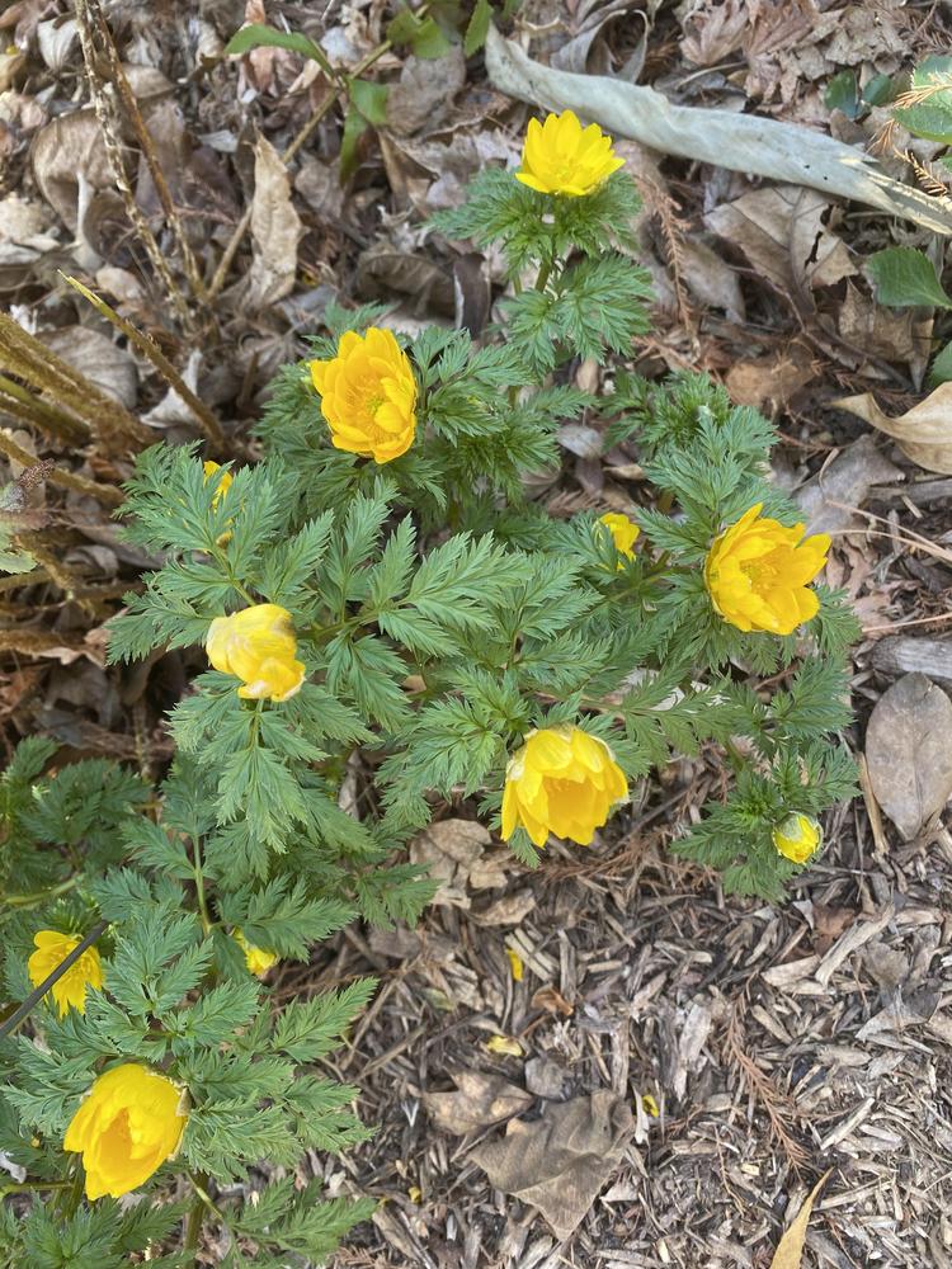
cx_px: 476
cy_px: 634
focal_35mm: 26
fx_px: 953
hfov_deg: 53.1
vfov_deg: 67.3
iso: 80
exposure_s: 1/121
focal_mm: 4.25
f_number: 1.8
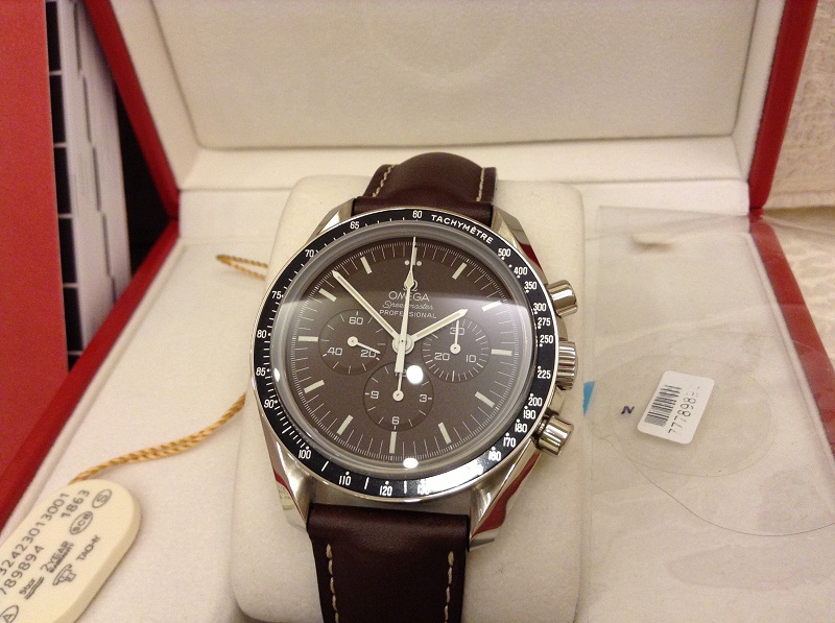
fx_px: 795
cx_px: 418
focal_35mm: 33
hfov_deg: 55.4
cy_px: 312
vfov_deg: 42.8
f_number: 2.4
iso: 100
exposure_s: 1/24
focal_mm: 3.3
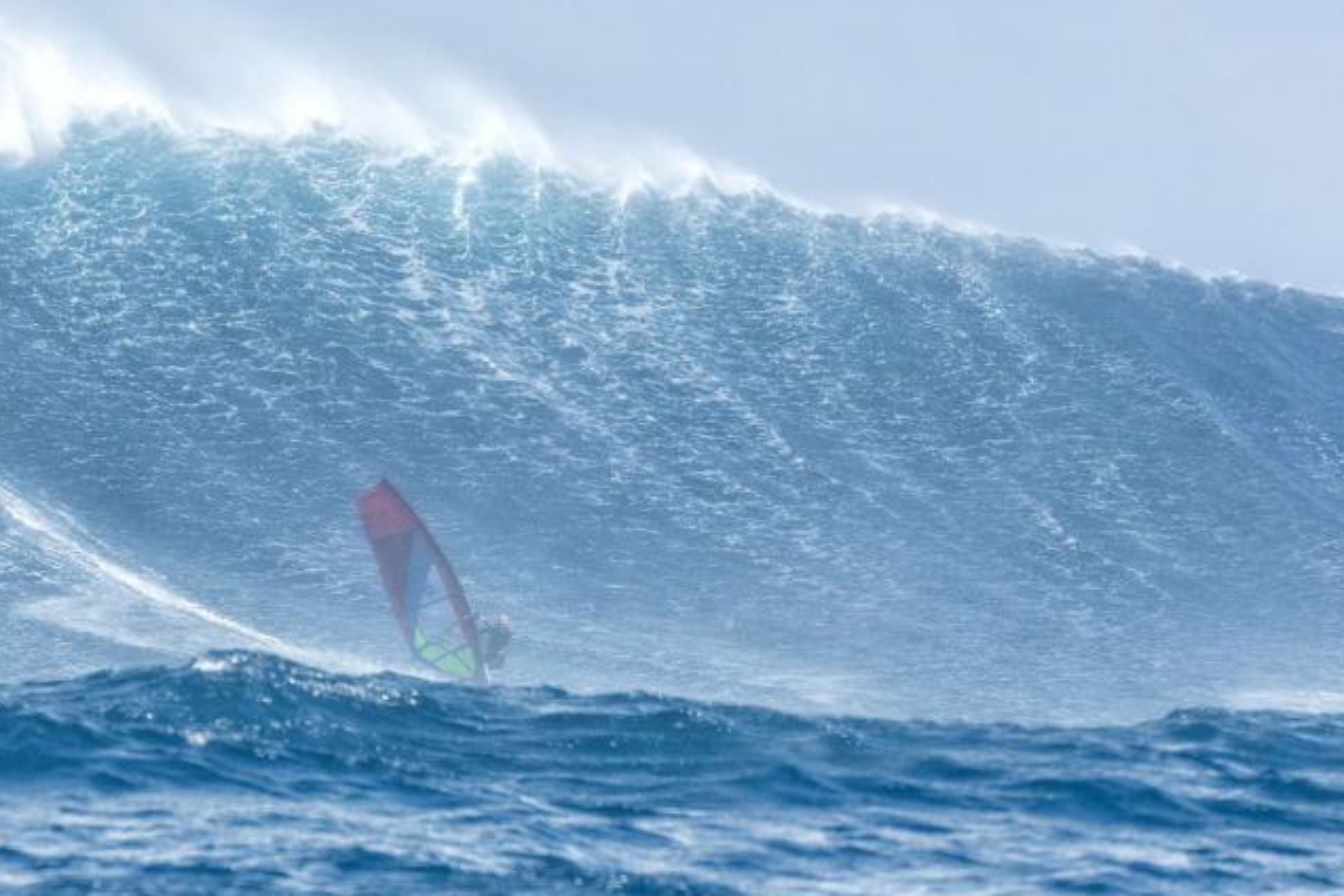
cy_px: 448
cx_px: 156
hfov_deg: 5.9
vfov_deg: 3.9
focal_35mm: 349
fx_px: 13028
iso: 200
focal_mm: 185
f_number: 5.6
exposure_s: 1/1600
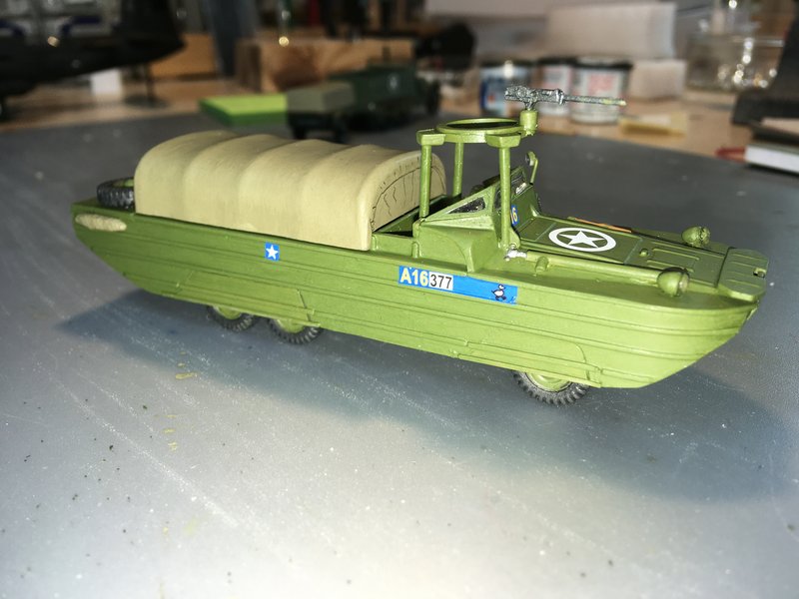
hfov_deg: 61.7
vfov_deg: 48.2
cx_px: 400
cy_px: 300
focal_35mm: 29
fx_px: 669
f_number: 2.2
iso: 25
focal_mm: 4.15
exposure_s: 1/97
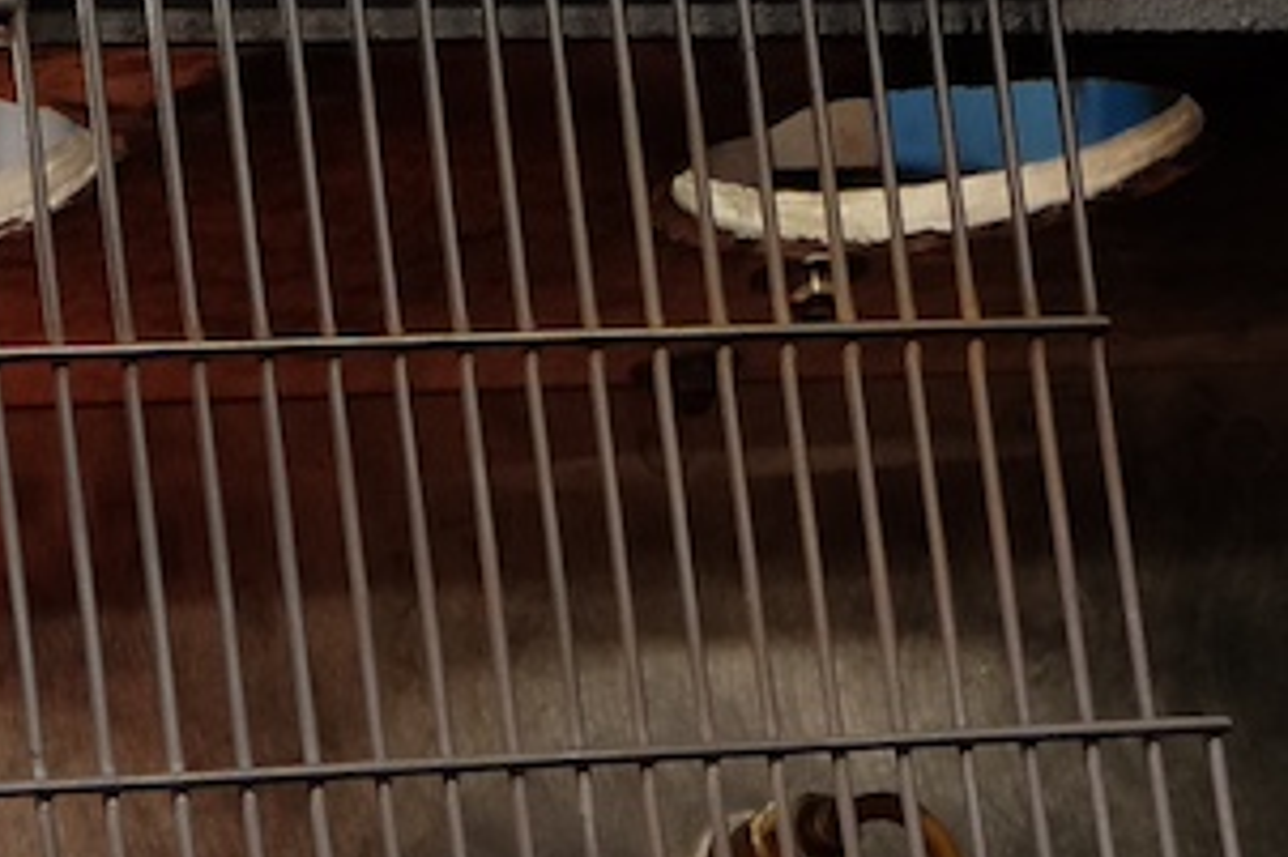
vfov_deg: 6.8
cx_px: 1186
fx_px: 7116
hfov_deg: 10.3
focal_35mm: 199
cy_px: 1245
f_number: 4.5
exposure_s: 1/20
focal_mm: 26.9
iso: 400
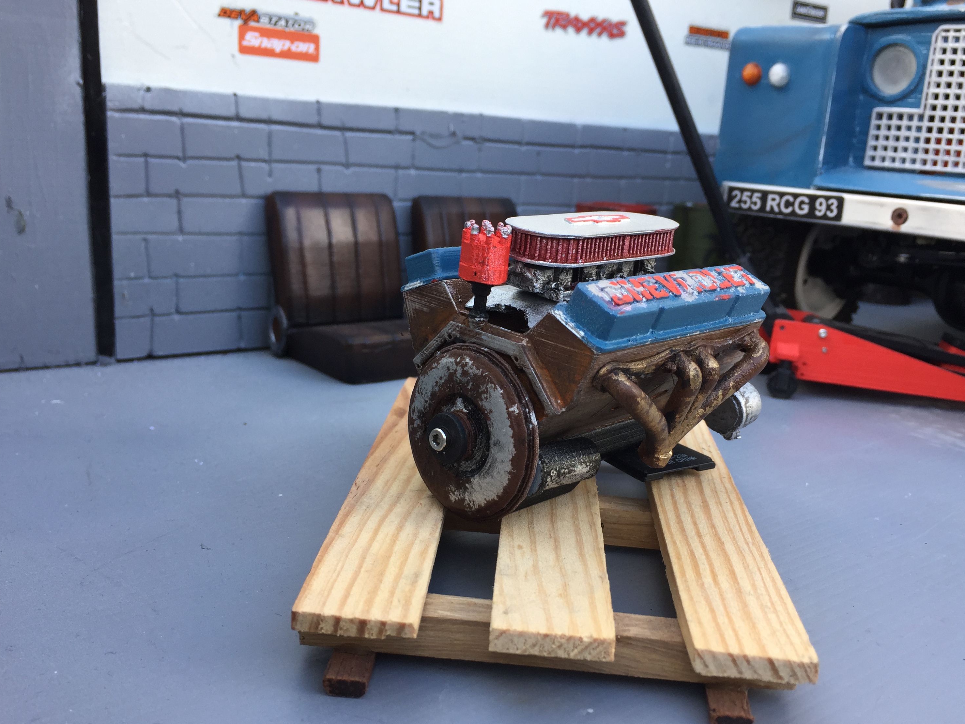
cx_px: 518
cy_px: 384
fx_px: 892
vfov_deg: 44.1
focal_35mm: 32
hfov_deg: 56.8
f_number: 2.2
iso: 32
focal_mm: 4.15
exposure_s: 1/124
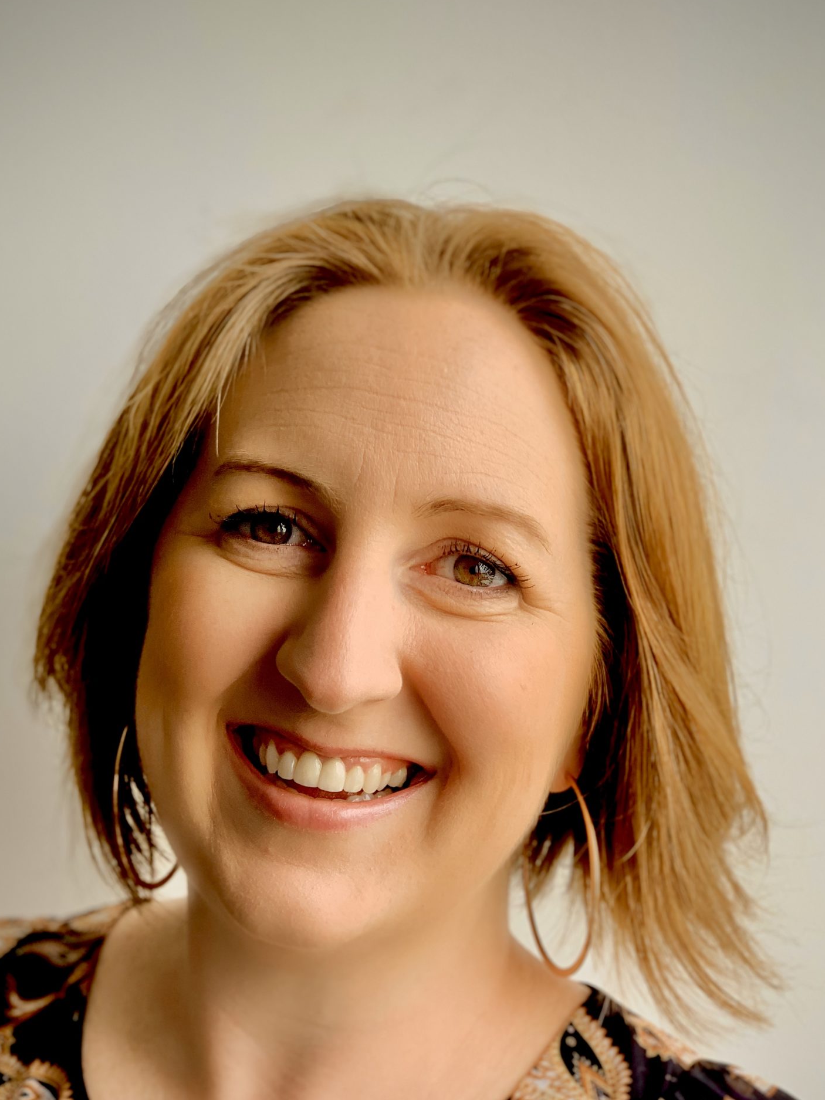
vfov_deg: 27.3
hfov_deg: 20.7
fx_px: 2256
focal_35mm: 71
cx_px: 342
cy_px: 659
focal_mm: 6
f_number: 2.4
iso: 20
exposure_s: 1/122
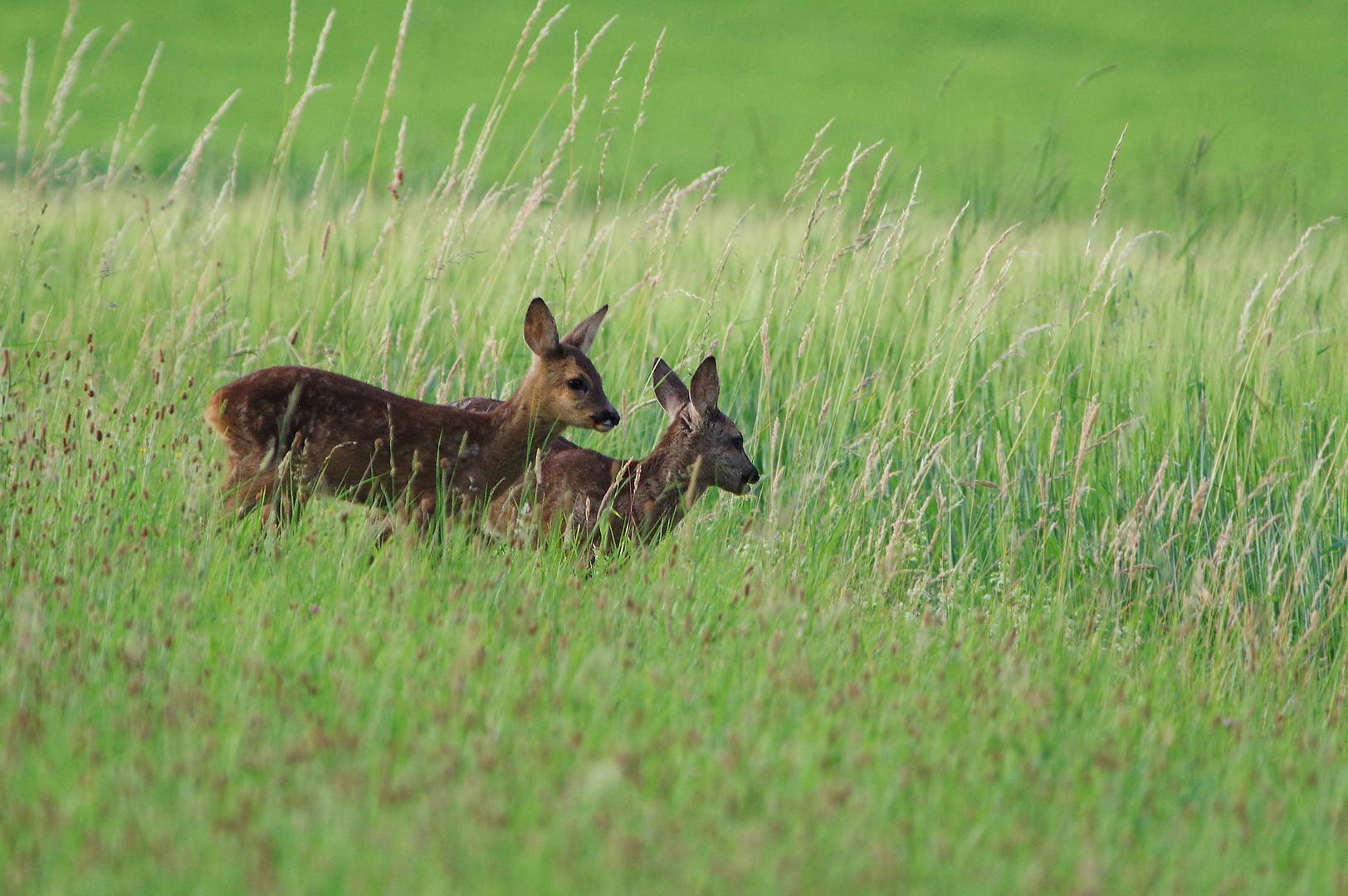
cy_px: 448
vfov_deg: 2.2
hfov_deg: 3.3
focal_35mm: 630
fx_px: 23570
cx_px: 674
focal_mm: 420
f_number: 5.6
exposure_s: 1/250
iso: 800
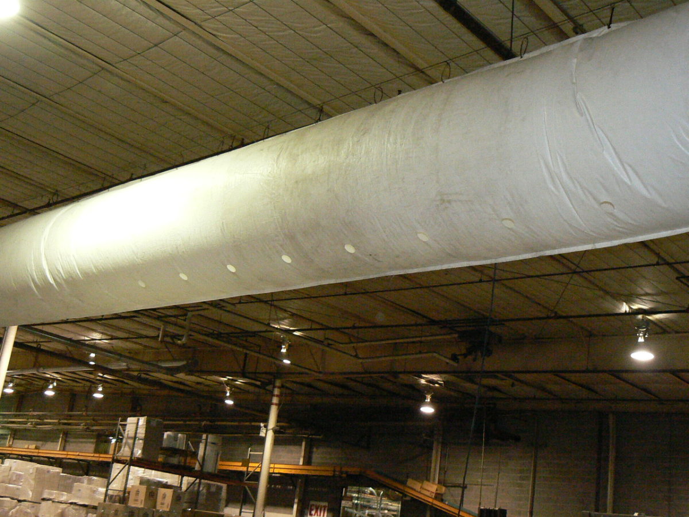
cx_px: 344
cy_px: 258
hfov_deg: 45.8
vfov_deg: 35.1
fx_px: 816
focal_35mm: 41
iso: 400
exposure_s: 1/30
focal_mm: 6
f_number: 2.8
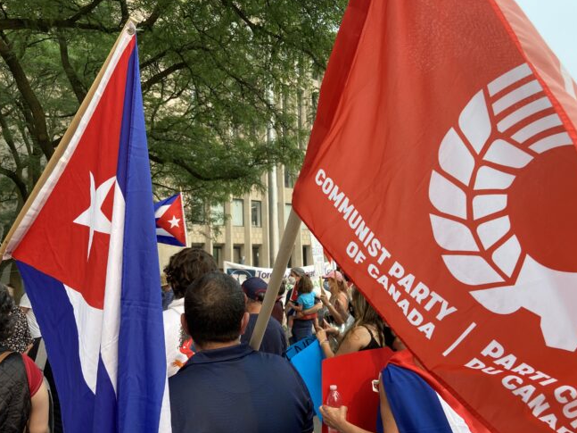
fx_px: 450
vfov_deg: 51.3
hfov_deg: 65.3
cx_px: 287
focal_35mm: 27
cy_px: 217
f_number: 1.8
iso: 32
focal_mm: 4.25
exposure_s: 1/322
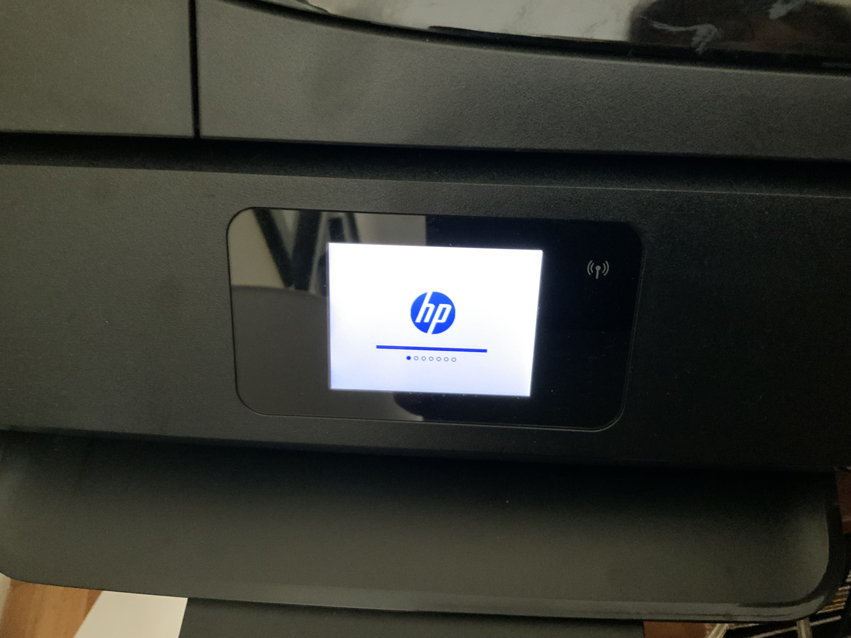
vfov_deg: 48.2
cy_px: 319
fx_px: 713
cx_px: 426
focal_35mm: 29
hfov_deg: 61.7
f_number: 1.8
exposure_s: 1/30
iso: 500
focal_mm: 3
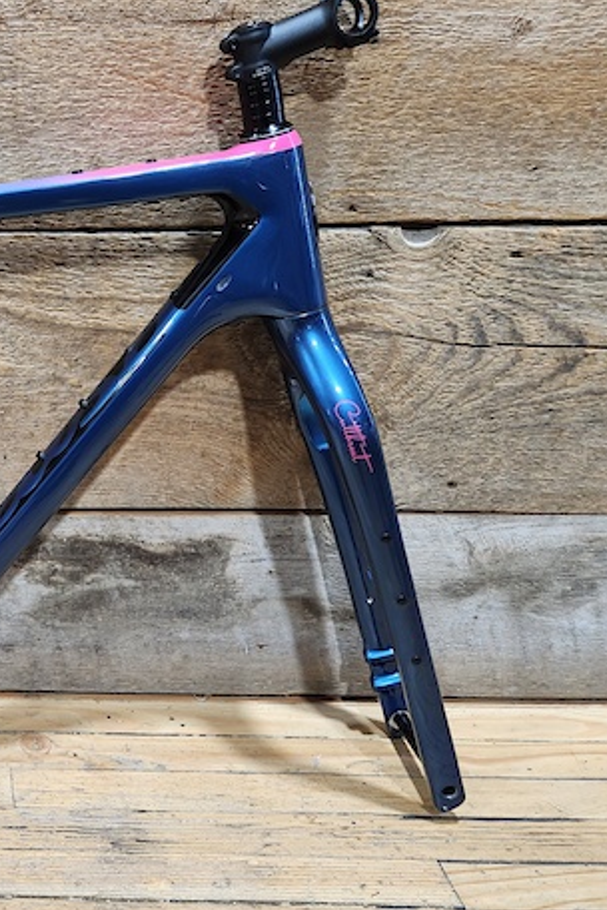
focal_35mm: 42
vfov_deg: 46.4
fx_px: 1062
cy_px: 423
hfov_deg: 28.3
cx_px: -96
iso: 250
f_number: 1.8
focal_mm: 5.4
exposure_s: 1/120
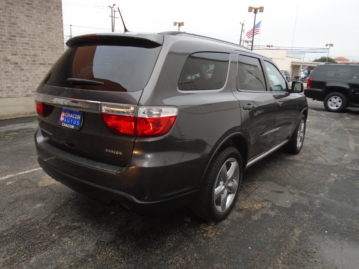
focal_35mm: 26
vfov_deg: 53.1
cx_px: 180
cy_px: 134
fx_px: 270
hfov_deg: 67.3
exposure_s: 1/125
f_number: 3.2
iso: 100
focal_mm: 4.6
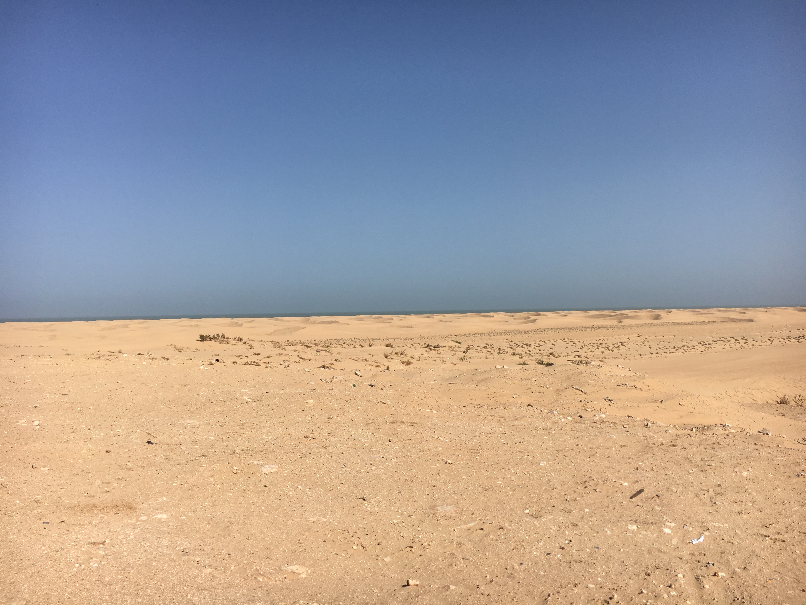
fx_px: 675
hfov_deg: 61.7
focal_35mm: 29
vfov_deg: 48.2
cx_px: 403
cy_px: 302
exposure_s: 1/3663
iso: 25
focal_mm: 4.15
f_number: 2.2
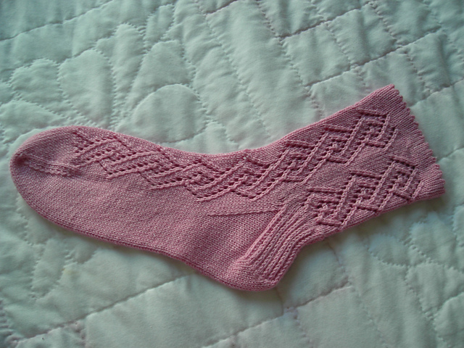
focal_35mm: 38
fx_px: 509
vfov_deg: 37.7
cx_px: 232
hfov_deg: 49.0
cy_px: 174
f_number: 3.2
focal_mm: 6.3
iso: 50
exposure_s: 1/30
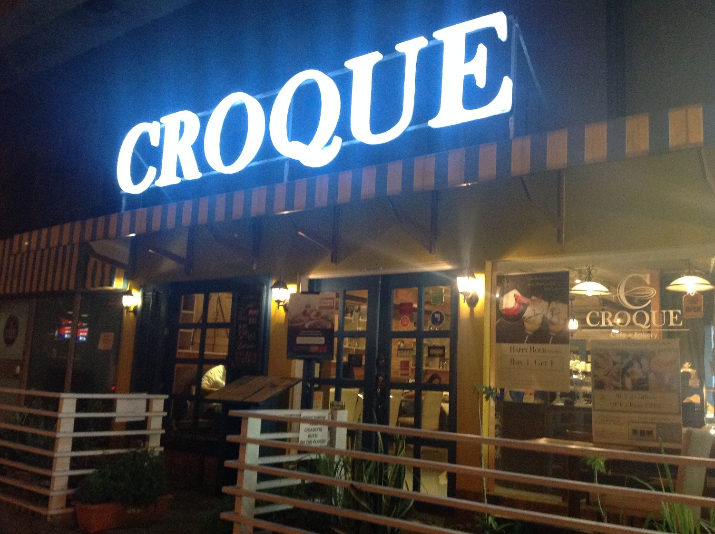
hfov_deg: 52.7
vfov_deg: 40.6
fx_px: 722
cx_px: 358
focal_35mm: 35
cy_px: 267
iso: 400
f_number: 2.4
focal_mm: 4.28
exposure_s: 1/15
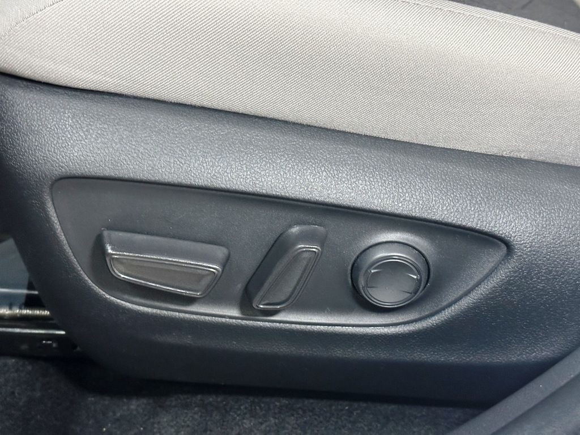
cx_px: 290
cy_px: 218
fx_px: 804
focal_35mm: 48
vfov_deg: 30.3
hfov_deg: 39.7
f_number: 1.78
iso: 500
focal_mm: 6.86
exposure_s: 1/40
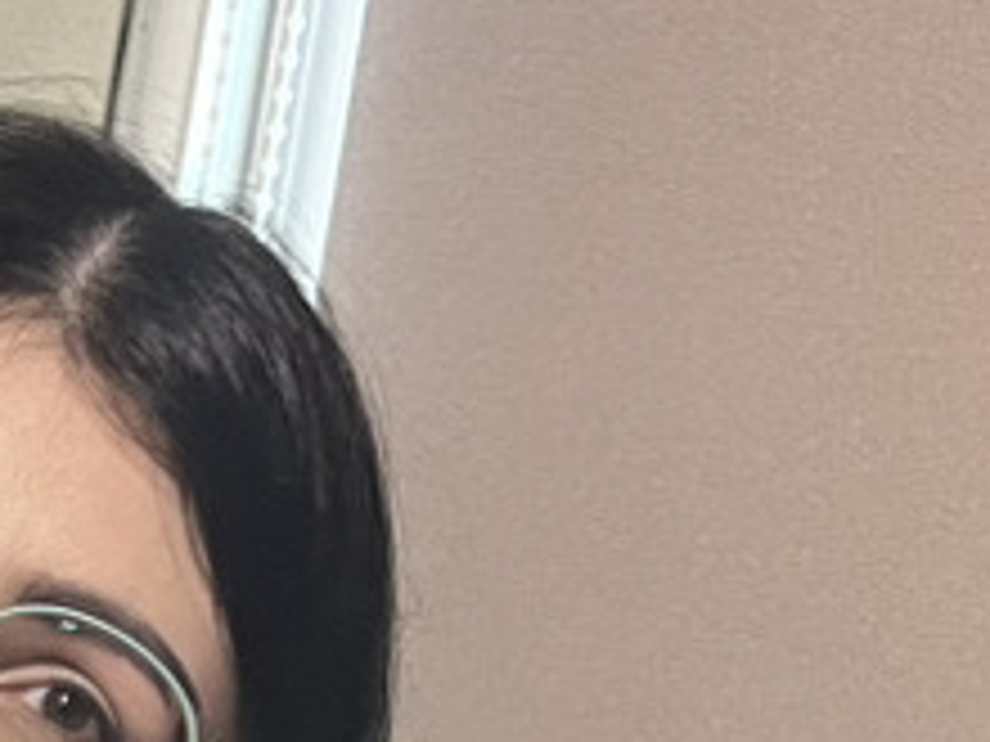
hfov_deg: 13.9
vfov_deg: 9.3
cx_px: 441
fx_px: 4061
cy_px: 1776
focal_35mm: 142
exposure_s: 1/60
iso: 160
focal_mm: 5.1
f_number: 1.6
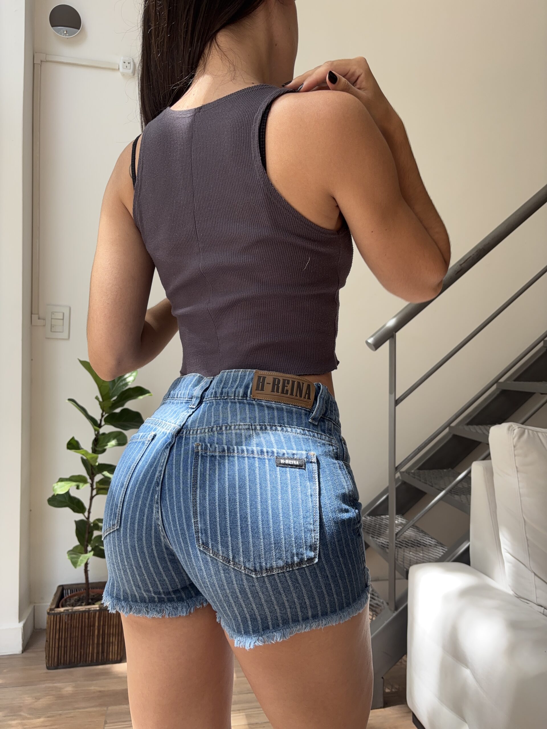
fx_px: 548
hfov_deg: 53.1
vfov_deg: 67.3
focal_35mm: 26
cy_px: 364
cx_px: 274
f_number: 1.6
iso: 32
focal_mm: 5.96
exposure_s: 1/138
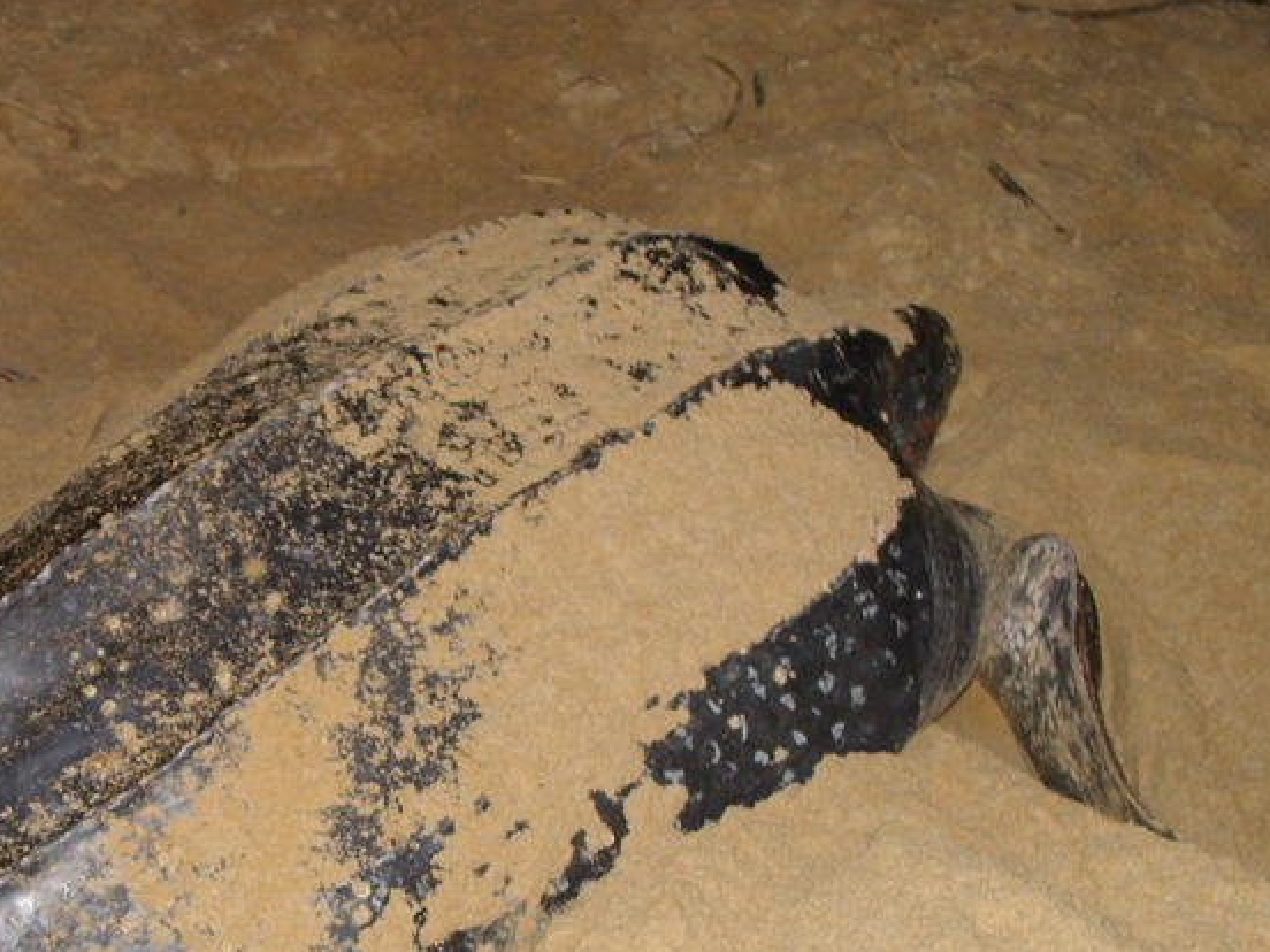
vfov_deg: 21.5
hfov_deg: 28.0
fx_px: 2495
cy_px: 647
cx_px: 255
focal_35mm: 68
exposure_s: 1/30
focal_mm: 7.8
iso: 300
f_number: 2.8
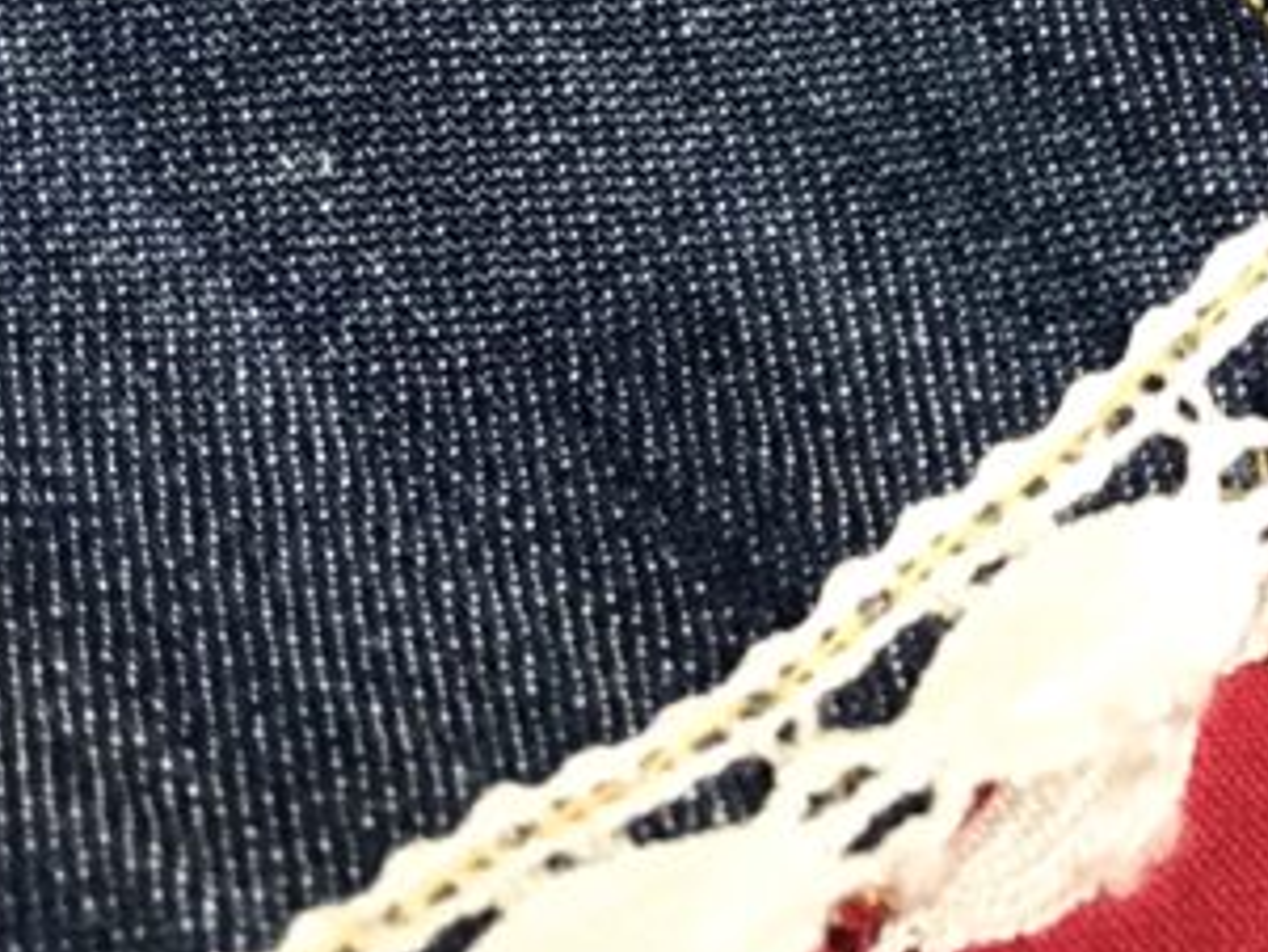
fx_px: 5240
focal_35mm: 143
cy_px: -510
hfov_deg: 13.1
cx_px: 1824
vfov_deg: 10.0
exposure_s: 1/17
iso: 40
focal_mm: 3.99
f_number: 1.8
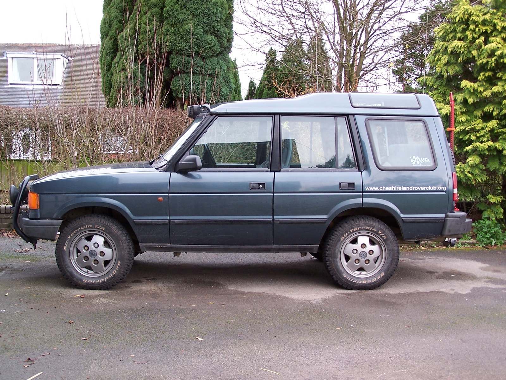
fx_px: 745
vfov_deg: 28.6
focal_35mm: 51
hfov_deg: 37.5
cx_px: 253
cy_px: 190
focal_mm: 8.5
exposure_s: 1/30
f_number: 3.2
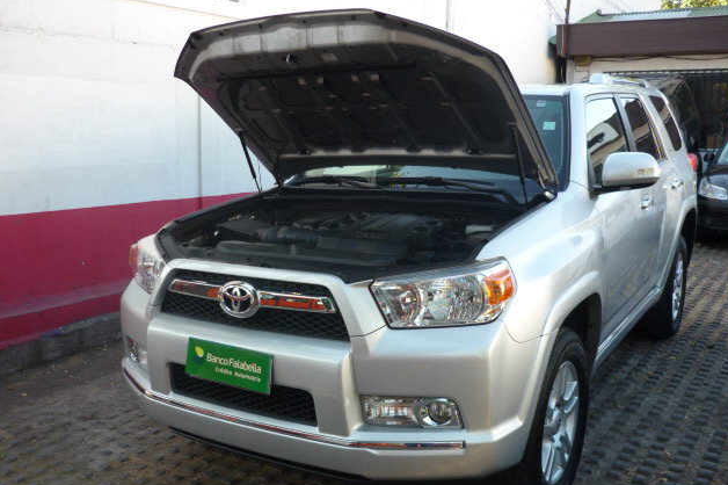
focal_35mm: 35
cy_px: 267
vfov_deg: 37.8
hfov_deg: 54.5
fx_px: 707
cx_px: 370
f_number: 2.8
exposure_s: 1/125
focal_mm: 5.5
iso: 100
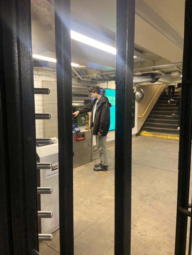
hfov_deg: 53.1
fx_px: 192
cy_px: 128
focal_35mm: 26
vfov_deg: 67.3
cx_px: 96
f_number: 1.8
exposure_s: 1/60
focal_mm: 4.25
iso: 500
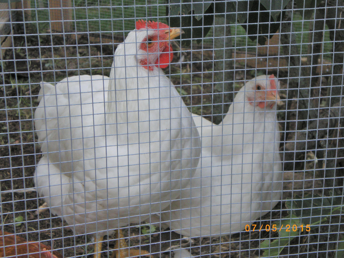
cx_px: 172
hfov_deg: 22.5
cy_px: 129
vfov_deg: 17.0
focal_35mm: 87
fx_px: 865
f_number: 5.3
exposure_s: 1/80
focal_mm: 15.3
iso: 320
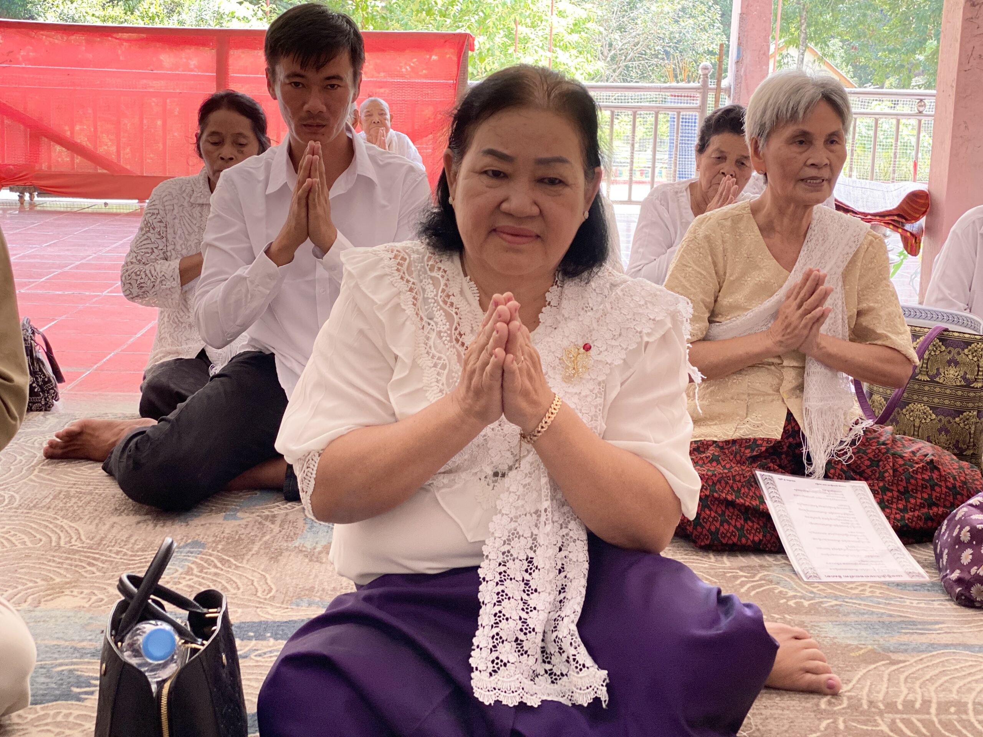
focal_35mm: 52
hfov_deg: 36.8
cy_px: 368
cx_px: 492
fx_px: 1477
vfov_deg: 28.0
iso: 80
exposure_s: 1/122
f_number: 2
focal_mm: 6
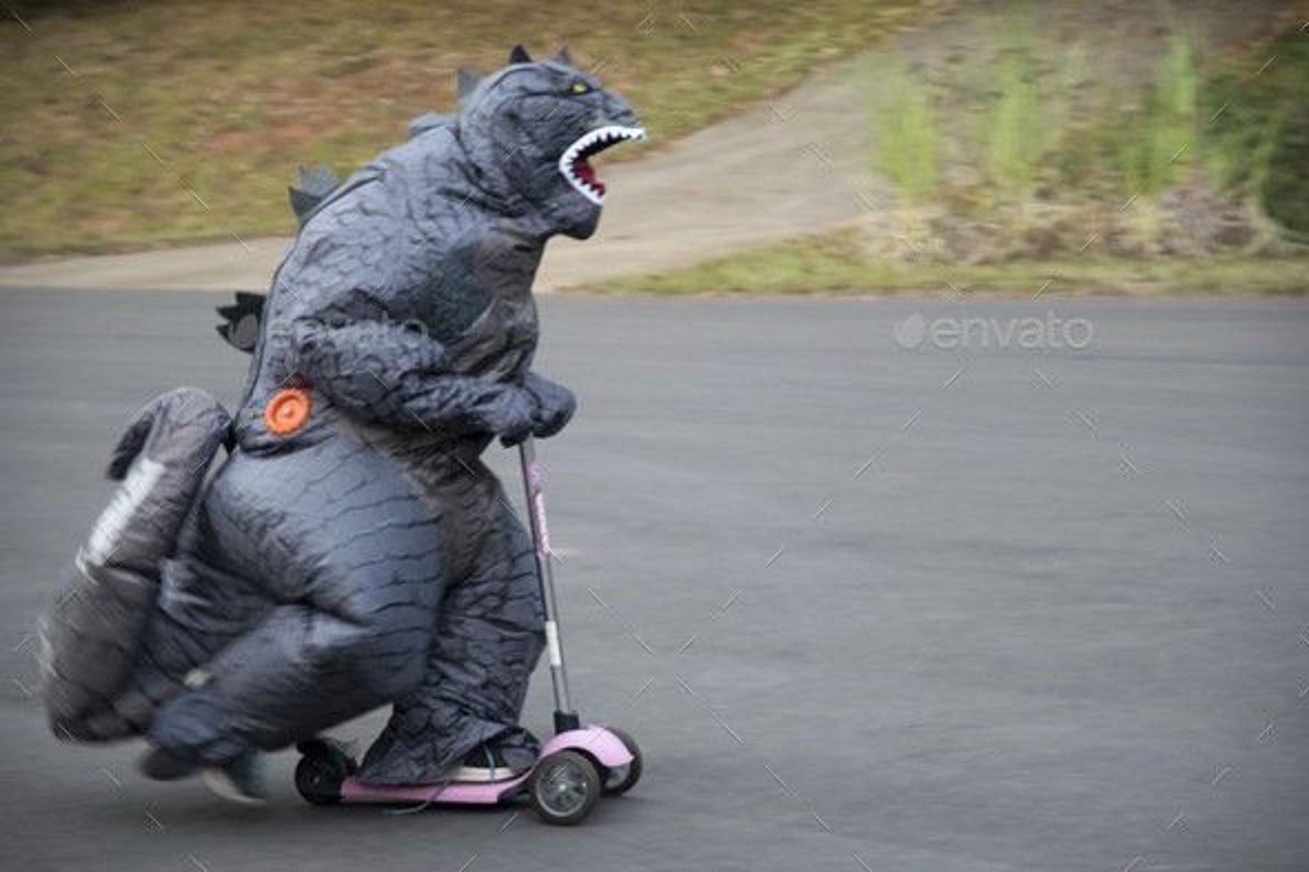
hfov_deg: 17.1
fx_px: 4362
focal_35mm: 120
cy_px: 436
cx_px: 654
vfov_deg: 11.4
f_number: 4
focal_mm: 80
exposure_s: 1/60
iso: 640
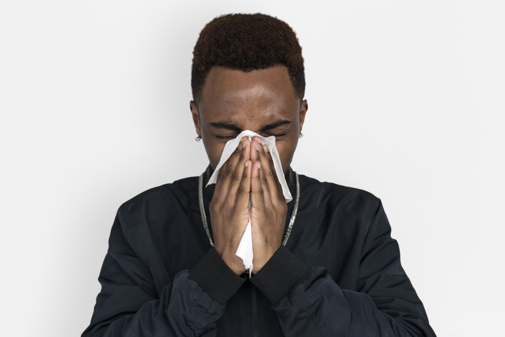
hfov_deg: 34.5
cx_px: 252
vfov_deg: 23.4
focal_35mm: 58
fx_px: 814
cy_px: 168
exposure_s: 1/200
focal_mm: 58
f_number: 2.8
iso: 125
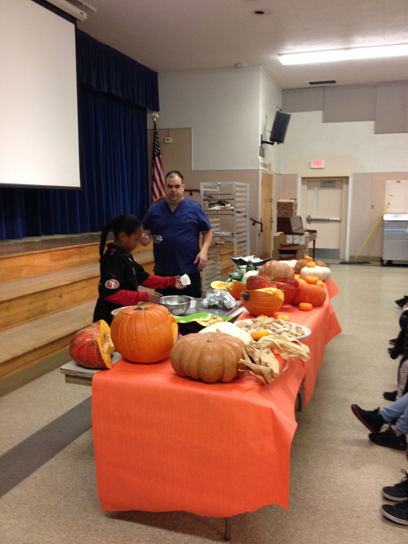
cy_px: 272
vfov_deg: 52.6
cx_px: 204
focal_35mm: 35
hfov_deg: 40.7
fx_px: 550
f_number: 2.4
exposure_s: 1/20
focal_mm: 4.28
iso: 100
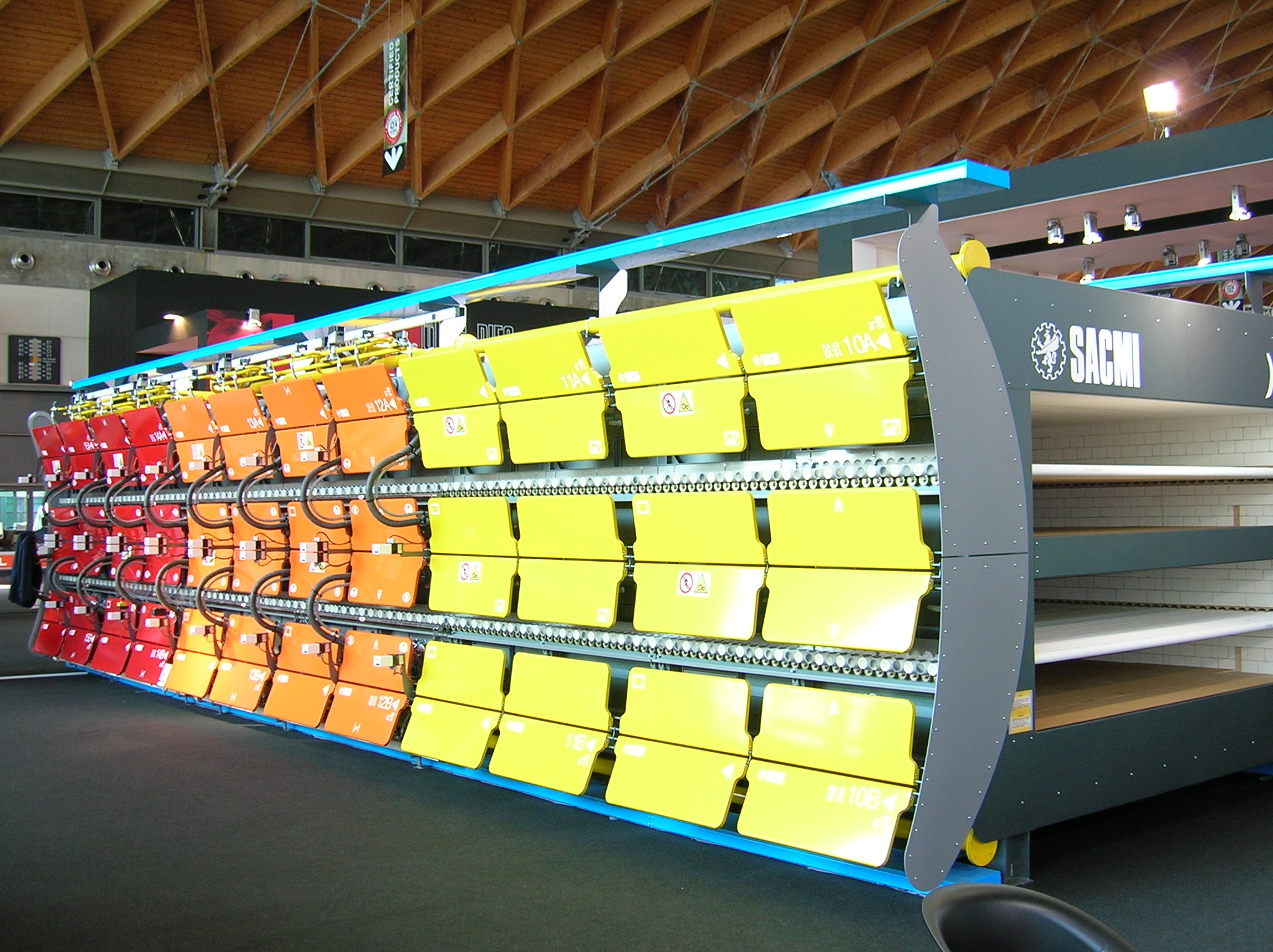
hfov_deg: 48.9
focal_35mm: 38
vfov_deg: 37.7
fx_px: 1396
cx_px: 700
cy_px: 465
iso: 56
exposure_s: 1/30
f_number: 2.9
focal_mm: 5.7
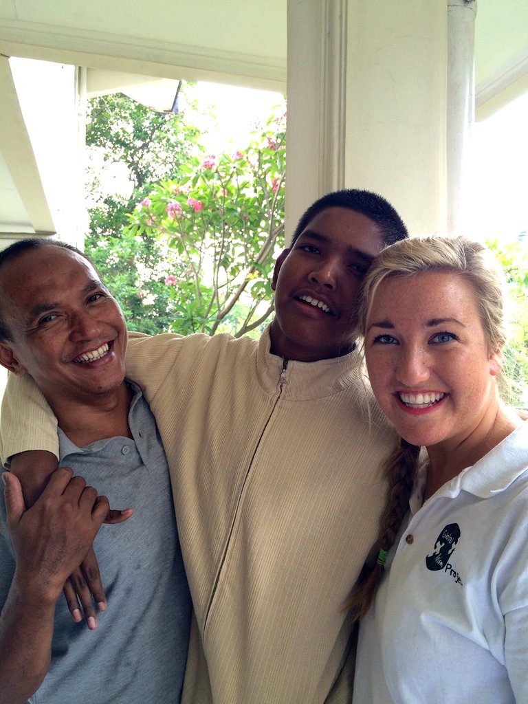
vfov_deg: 61.7
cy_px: 352
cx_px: 264
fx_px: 590
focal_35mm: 29
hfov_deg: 48.2
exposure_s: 1/100
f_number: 2.2
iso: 50
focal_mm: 4.15
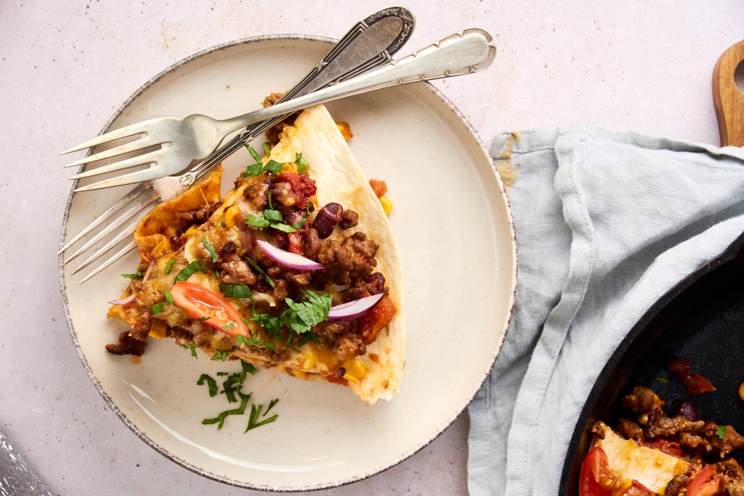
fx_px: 2170
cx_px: 372
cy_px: 248
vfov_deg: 13.0
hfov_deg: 19.5
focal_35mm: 105
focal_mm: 70
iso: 100
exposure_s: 1/100
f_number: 8
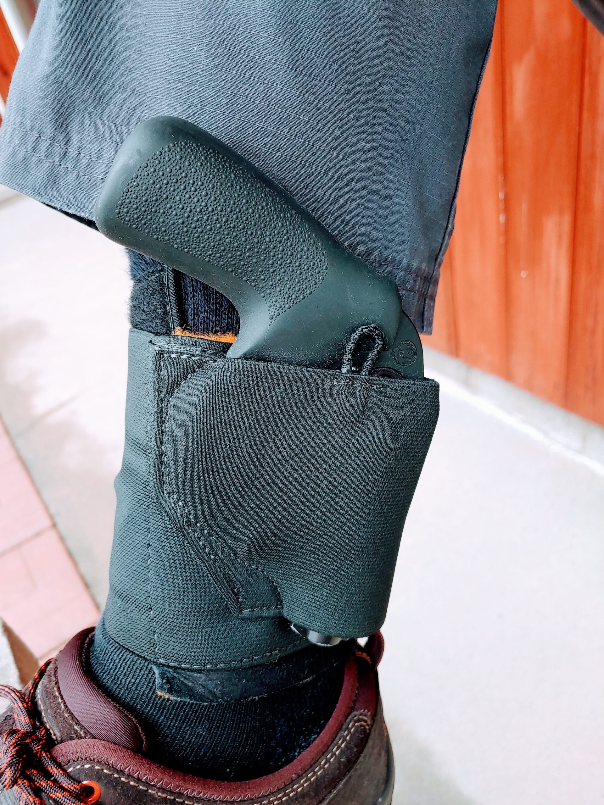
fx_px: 582
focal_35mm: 25
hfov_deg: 54.9
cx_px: 302
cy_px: 402
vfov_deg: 69.4
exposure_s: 1/60
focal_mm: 4.23
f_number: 1.5
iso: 50
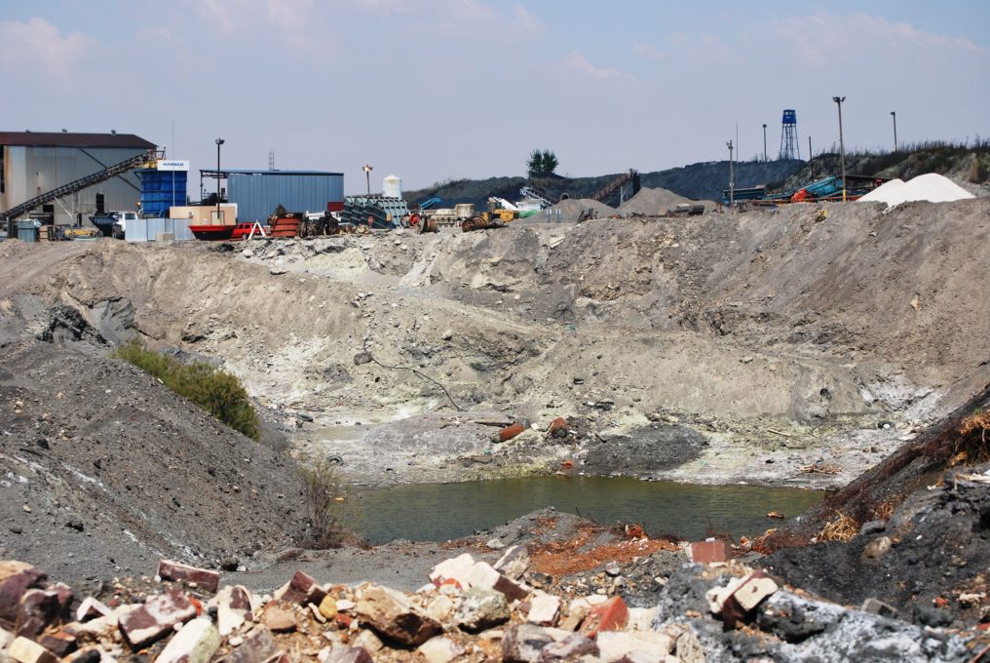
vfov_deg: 16.6
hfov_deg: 24.6
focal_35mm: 82
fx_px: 2271
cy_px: 332
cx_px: 495
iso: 100
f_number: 8
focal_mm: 55
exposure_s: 1/250
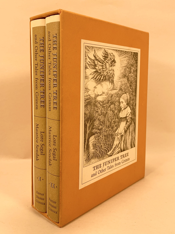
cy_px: 117
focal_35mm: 26
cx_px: 88
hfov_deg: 53.1
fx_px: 175
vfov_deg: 67.3
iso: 25
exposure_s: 1/149
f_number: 1.8
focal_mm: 4.25
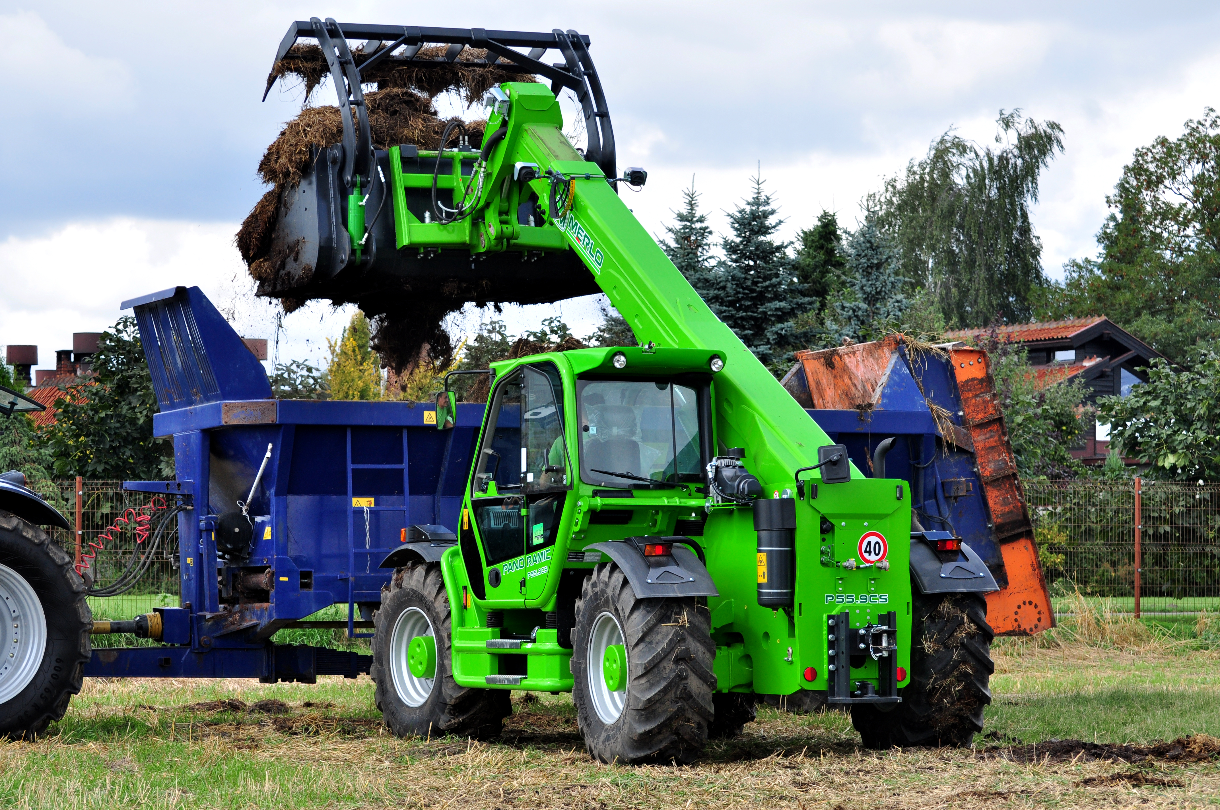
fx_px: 3554
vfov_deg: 13.0
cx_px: 610
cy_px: 405
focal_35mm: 105
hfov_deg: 19.5
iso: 250
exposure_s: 1/500
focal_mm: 70
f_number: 5.6
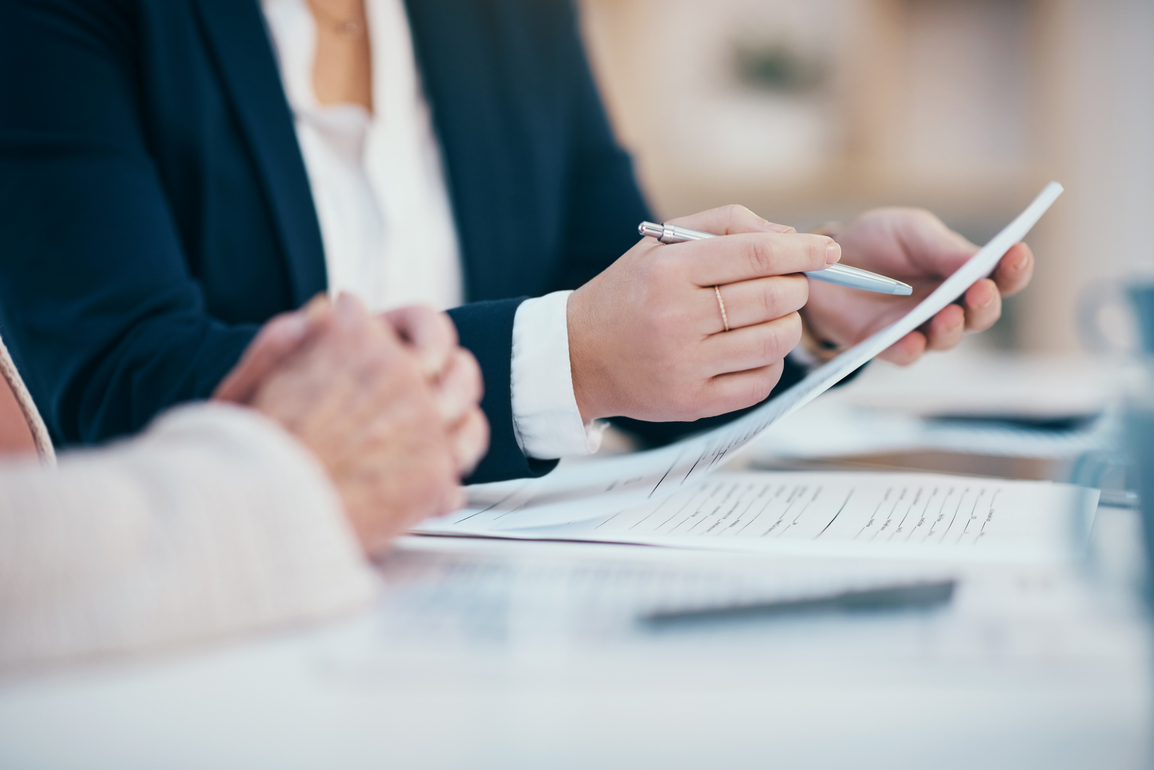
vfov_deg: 16.1
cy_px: 385
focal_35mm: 85
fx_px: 2725
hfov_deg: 23.9
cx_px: 577
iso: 320
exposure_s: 1/320
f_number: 2
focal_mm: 85
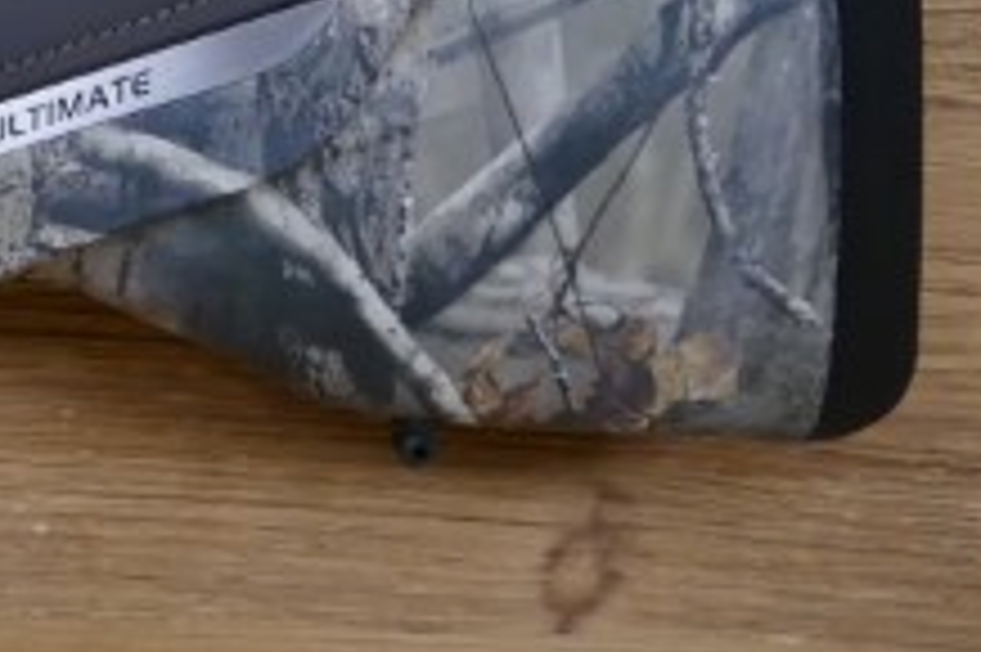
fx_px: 2995
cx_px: -1120
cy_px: -171
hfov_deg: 14.5
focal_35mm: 110
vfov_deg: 12.1
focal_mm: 9.12
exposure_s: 1/125
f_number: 2.8
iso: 640
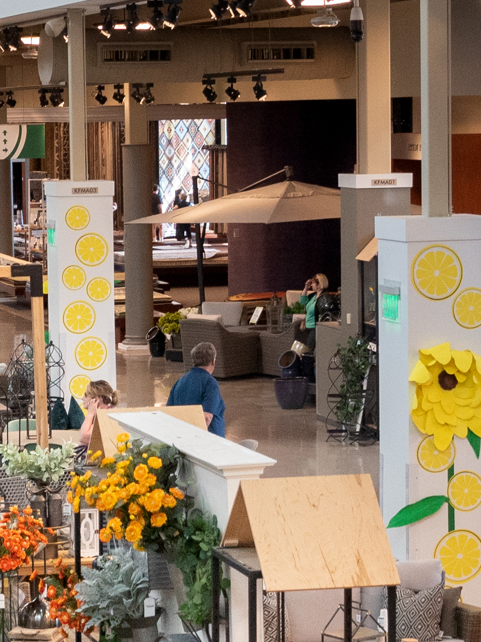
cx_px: 5
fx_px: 2687
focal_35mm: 145
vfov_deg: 13.6
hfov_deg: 10.2
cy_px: 417
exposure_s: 1/160
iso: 640
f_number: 4
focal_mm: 20
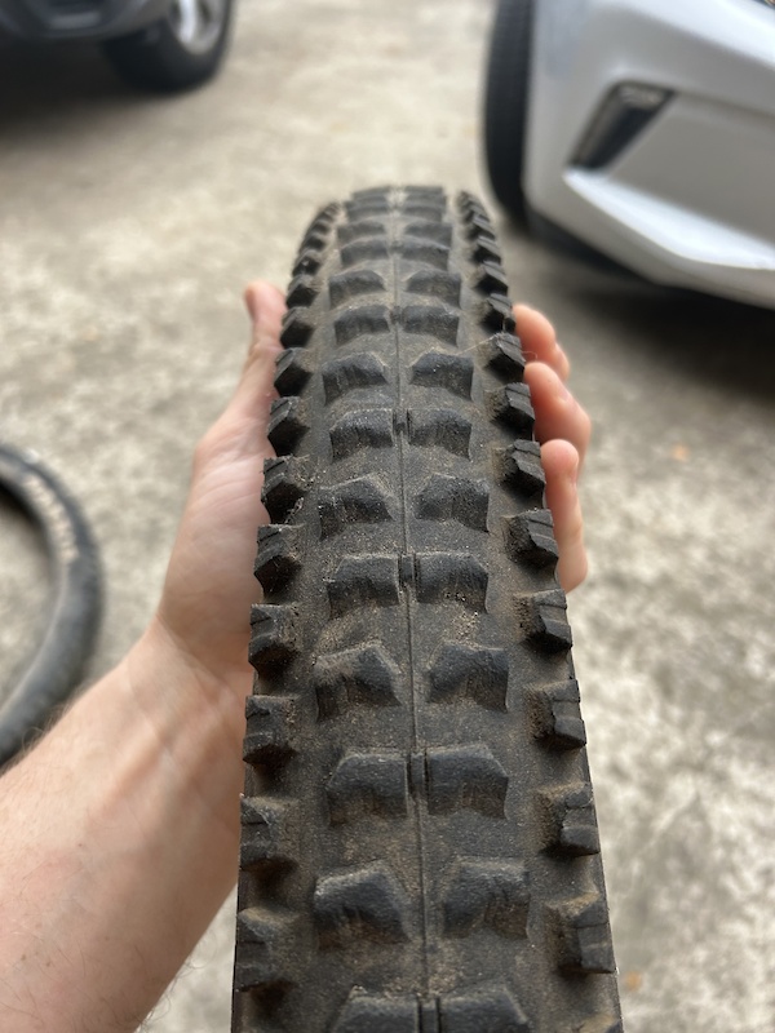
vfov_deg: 67.3
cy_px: 516
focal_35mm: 26
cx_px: 388
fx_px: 776
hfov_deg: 53.1
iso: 100
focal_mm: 5.7
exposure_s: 1/60
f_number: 1.5
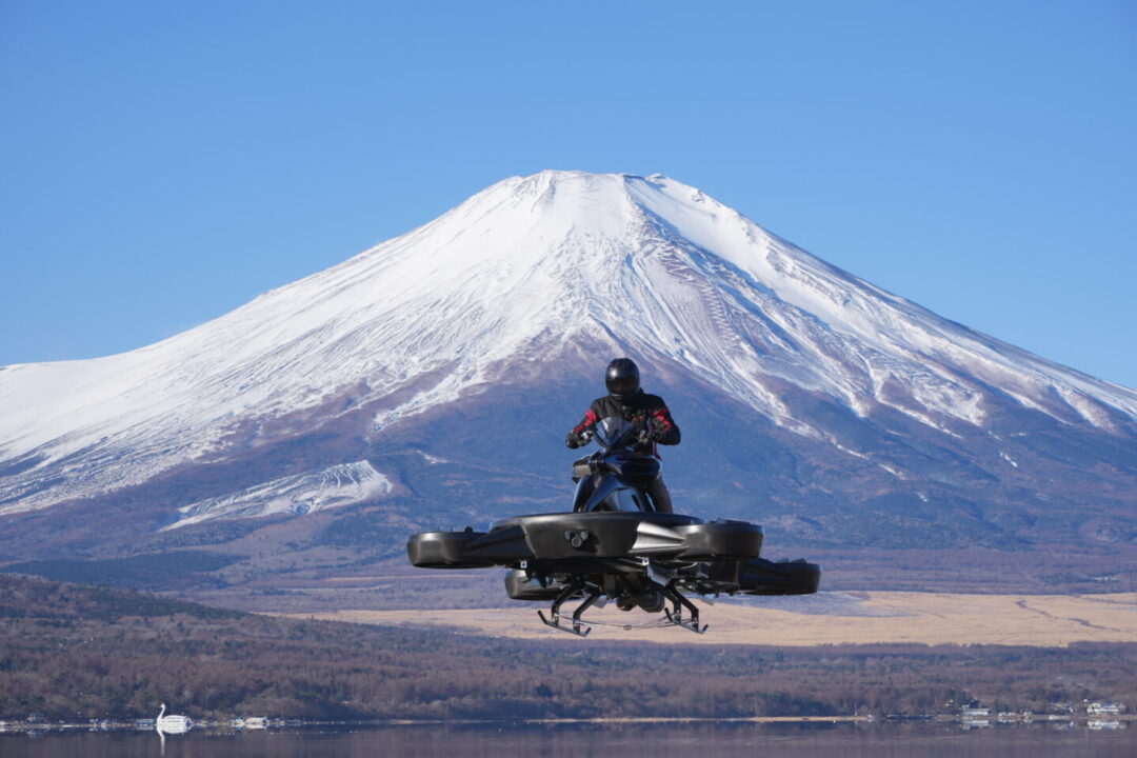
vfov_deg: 13.7
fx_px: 3158
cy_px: 379
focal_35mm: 100
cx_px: 568
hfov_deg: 20.4
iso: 125
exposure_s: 1/100
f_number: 16
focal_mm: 100
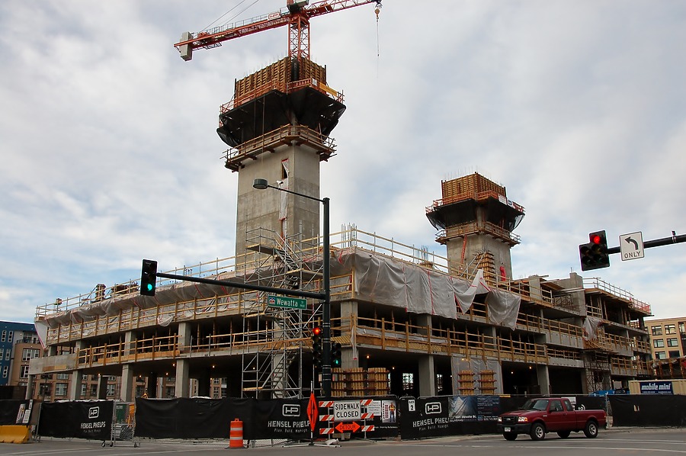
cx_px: 343
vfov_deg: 39.9
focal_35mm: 33
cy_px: 228
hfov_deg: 57.3
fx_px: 628
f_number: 10
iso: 400
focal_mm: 22
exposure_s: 1/250
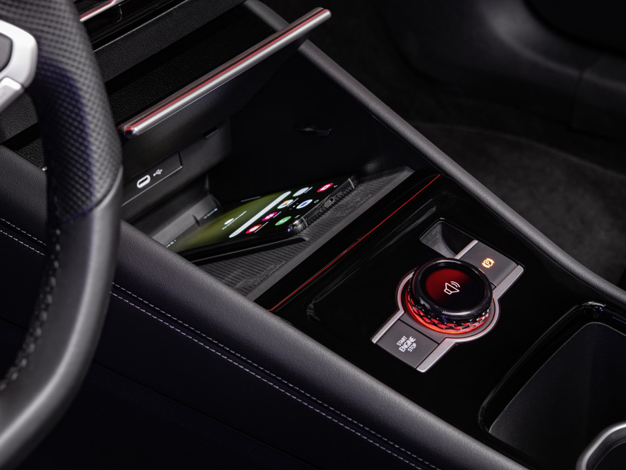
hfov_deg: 14.8
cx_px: 340
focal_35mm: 133
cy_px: 236
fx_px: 2405
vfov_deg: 11.1
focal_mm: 122
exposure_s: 1/50
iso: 800
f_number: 11
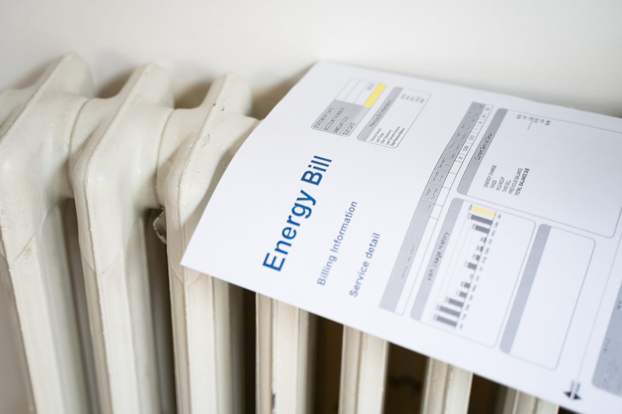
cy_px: 207
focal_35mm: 56
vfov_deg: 24.2
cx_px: 311
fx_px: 967
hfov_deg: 35.6
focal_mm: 56
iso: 250
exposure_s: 1/60
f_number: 2.8
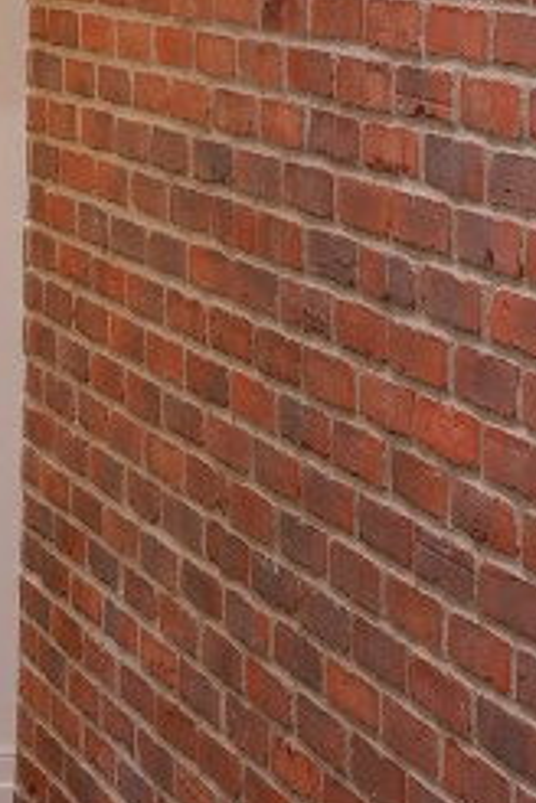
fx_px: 3707
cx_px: -65
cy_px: 196
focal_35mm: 166
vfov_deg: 12.3
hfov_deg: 8.2
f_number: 3.5
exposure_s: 1/25
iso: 400
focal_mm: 15
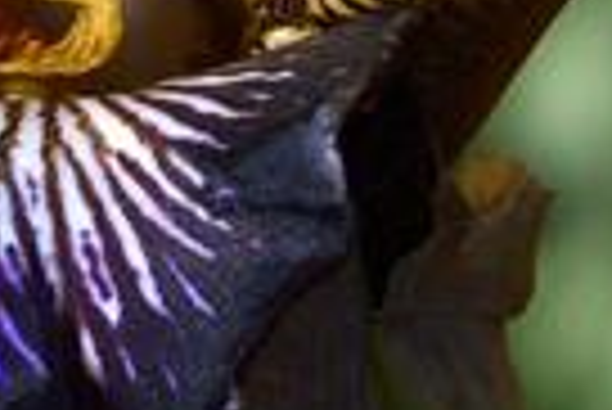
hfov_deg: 3.4
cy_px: -43
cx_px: 112
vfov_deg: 2.3
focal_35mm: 601
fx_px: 10228
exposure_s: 1/250
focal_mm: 55
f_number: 7.1
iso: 200
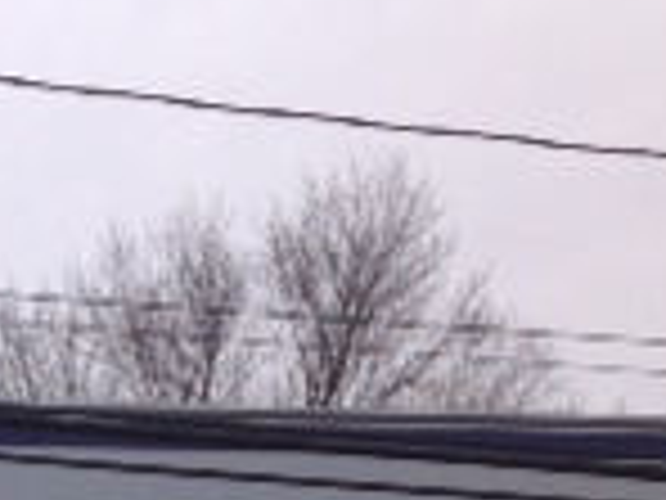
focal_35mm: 151
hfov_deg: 12.3
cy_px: 860
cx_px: -418
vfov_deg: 9.4
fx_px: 2905
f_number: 2.4
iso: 50
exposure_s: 1/4329
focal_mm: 4.28
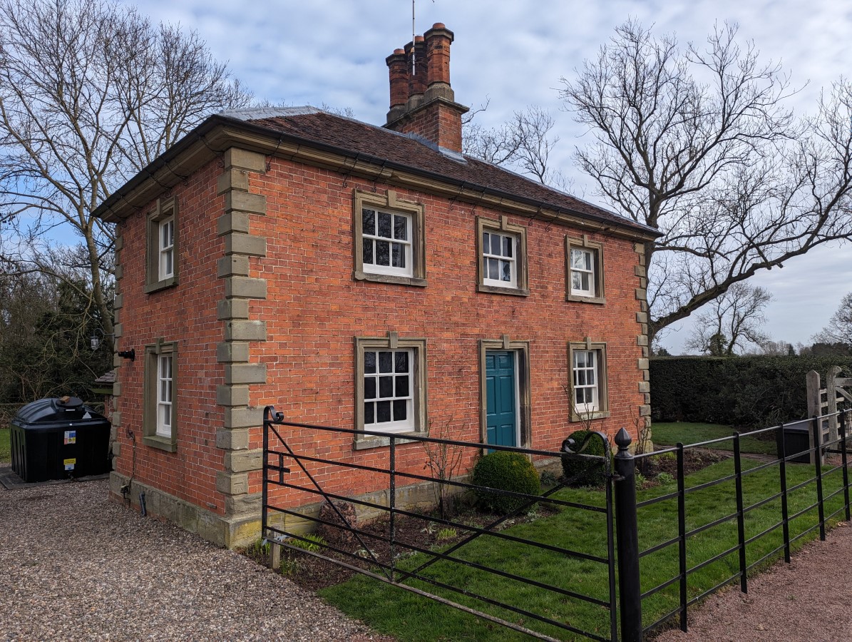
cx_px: 426
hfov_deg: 71.5
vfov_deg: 56.9
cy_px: 321
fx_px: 592
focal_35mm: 24
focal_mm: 6.81
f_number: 1.85
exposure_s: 1/906
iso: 44
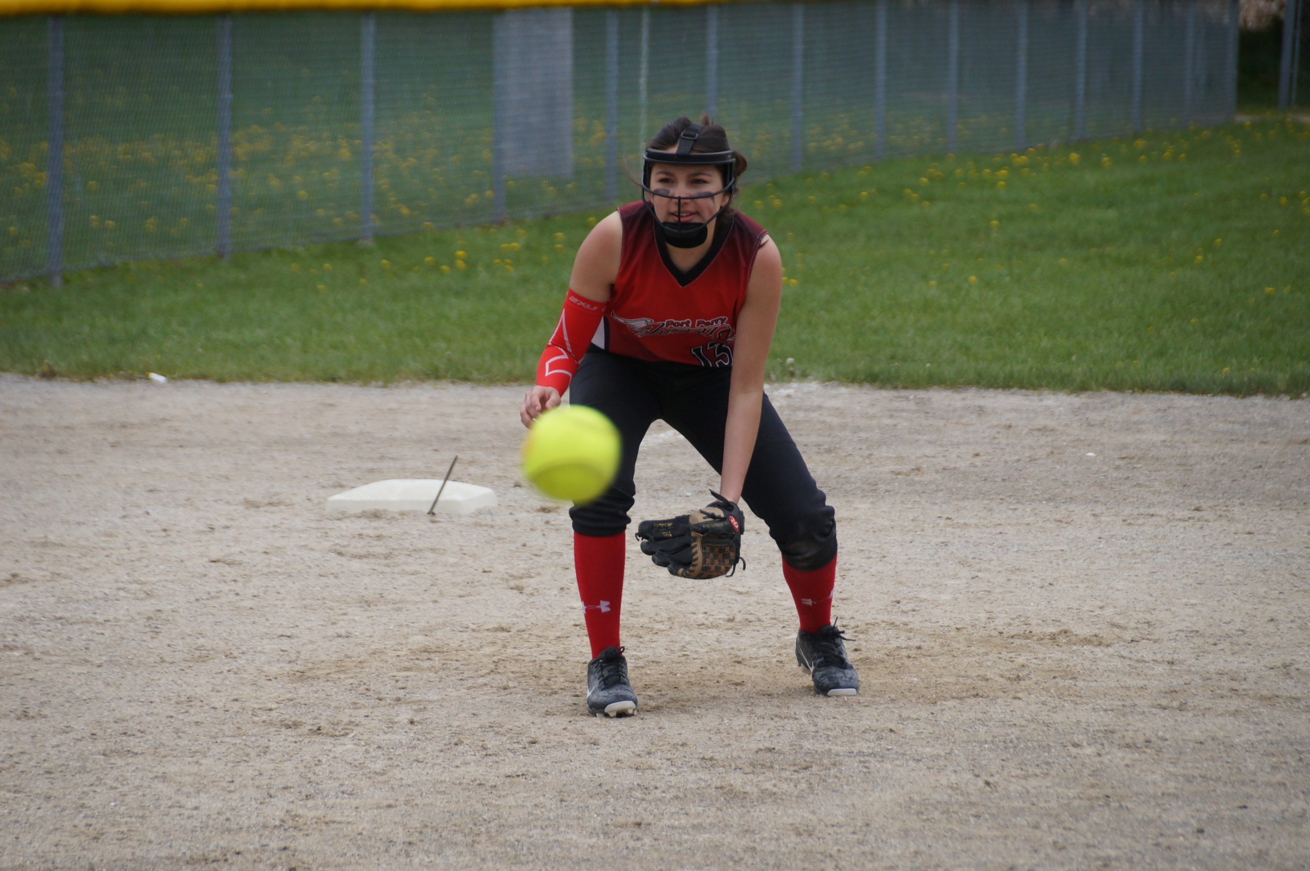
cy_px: 436
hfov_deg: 8.6
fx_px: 8724
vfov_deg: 5.7
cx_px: 655
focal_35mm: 240
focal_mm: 160
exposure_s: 1/2000
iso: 640
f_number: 6.3
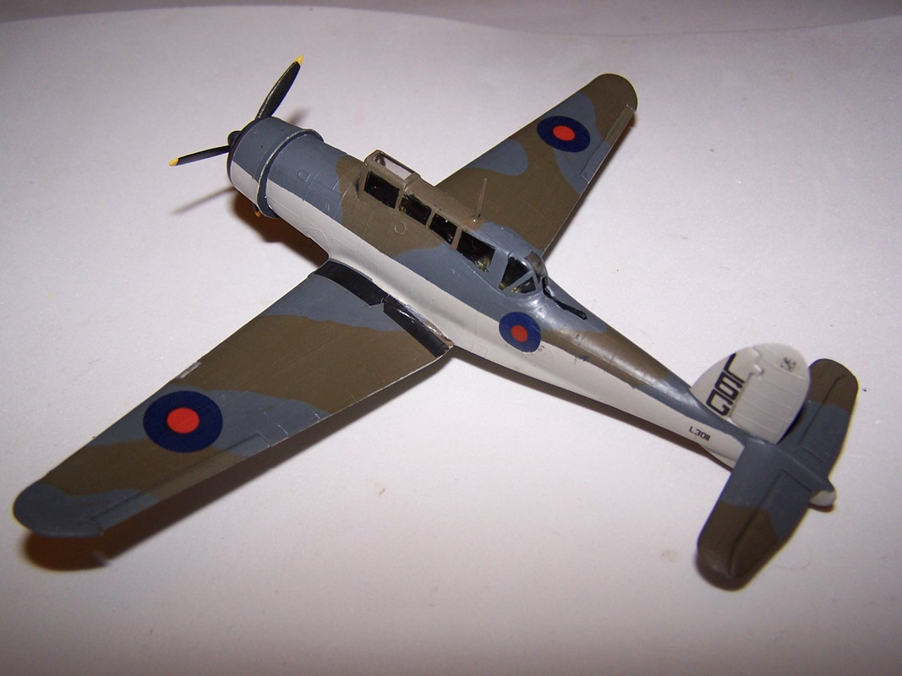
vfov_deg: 37.7
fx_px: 990
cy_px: 338
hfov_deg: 49.0
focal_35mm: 38
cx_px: 451
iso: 80
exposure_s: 1/60
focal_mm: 6.3
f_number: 2.8
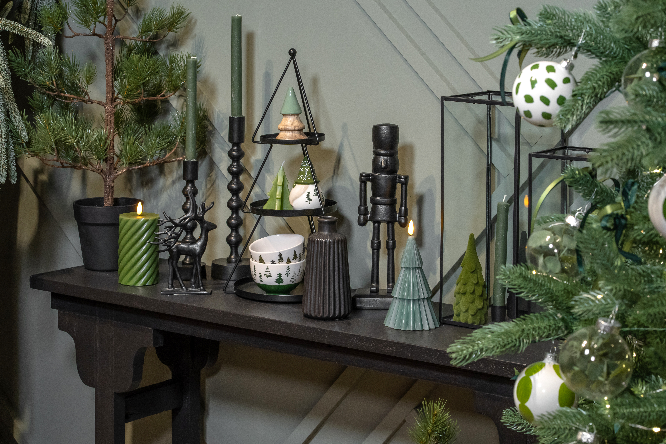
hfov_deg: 22.4
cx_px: 342
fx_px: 1683
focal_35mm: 91
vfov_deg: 15.0
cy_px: 215
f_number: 10
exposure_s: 1/60
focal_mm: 85
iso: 2500
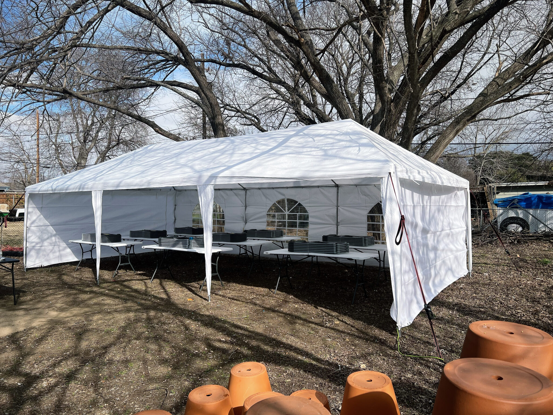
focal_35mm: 26
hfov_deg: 67.3
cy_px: 208
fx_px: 415
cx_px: 276
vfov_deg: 53.1
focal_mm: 5.7
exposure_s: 1/4444
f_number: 1.5
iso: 50
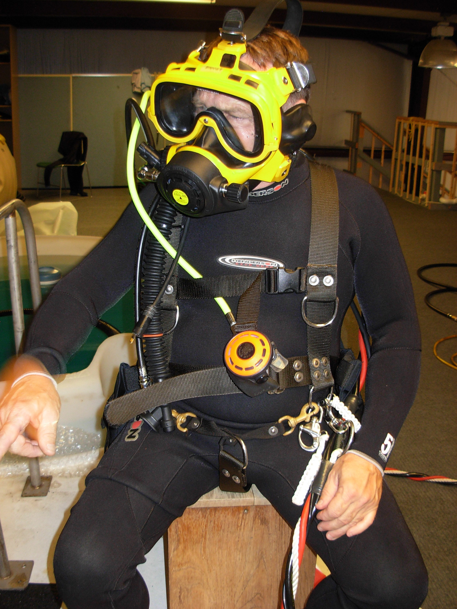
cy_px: 304
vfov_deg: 49.0
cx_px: 228
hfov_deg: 37.7
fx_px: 669
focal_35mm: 38
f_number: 2.9
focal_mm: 6.3
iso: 118
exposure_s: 1/33.9
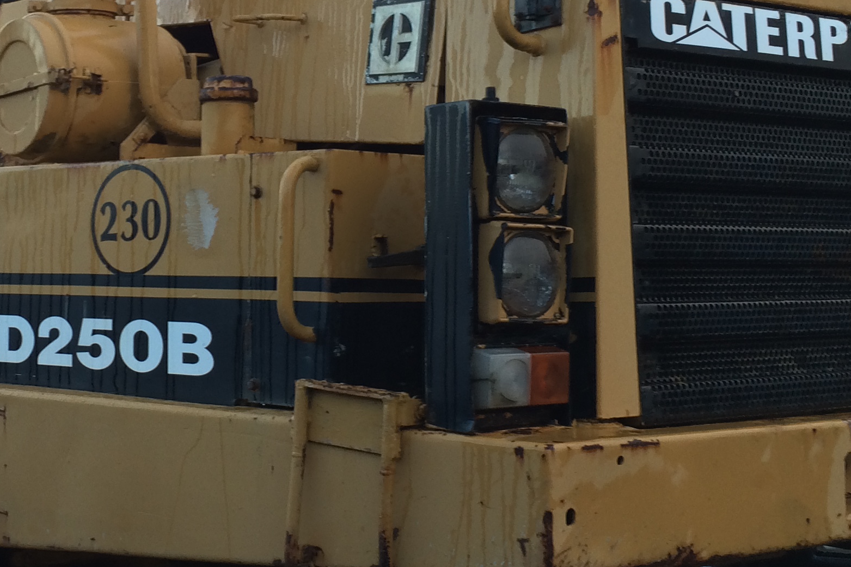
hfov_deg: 31.3
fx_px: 1489
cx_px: 204
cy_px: 175
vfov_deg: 21.5
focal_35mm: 63
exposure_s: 1/120
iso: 32
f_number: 2.2
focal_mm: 4.15
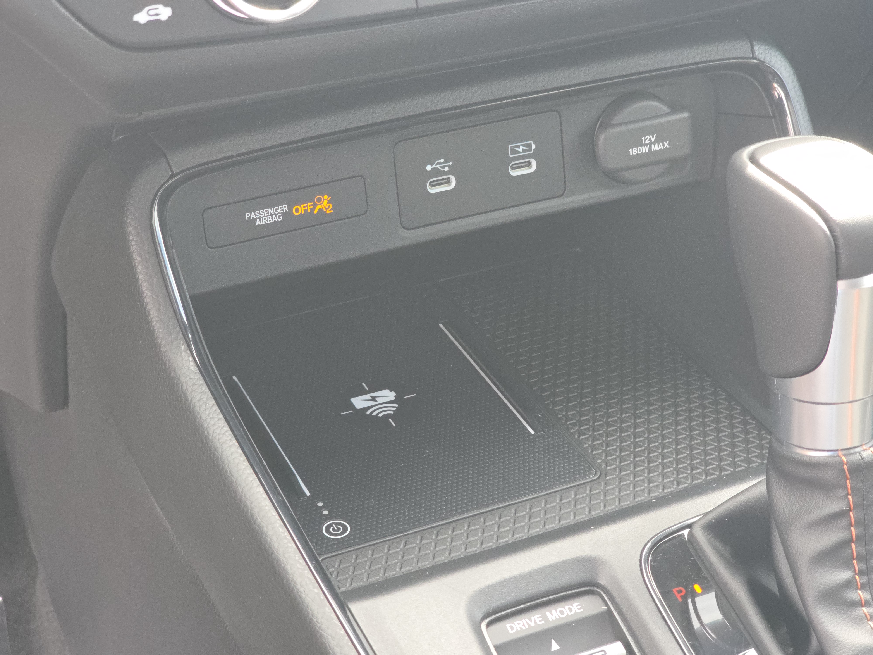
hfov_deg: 28.2
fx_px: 1740
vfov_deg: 21.3
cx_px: 436
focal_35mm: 69
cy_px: 328
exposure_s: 1/120
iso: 160
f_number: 2.4
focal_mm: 7.9
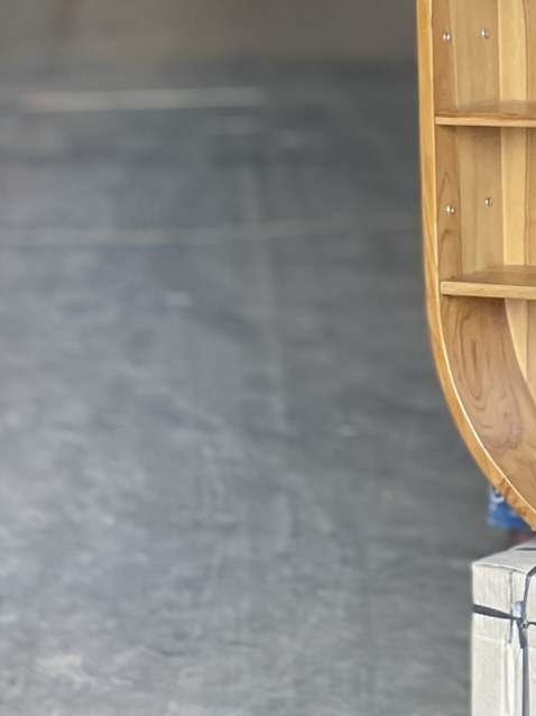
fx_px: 3450
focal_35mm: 167
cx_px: 673
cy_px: -196
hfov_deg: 8.8
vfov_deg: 11.5
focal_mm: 6
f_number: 2
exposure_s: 1/122
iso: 80
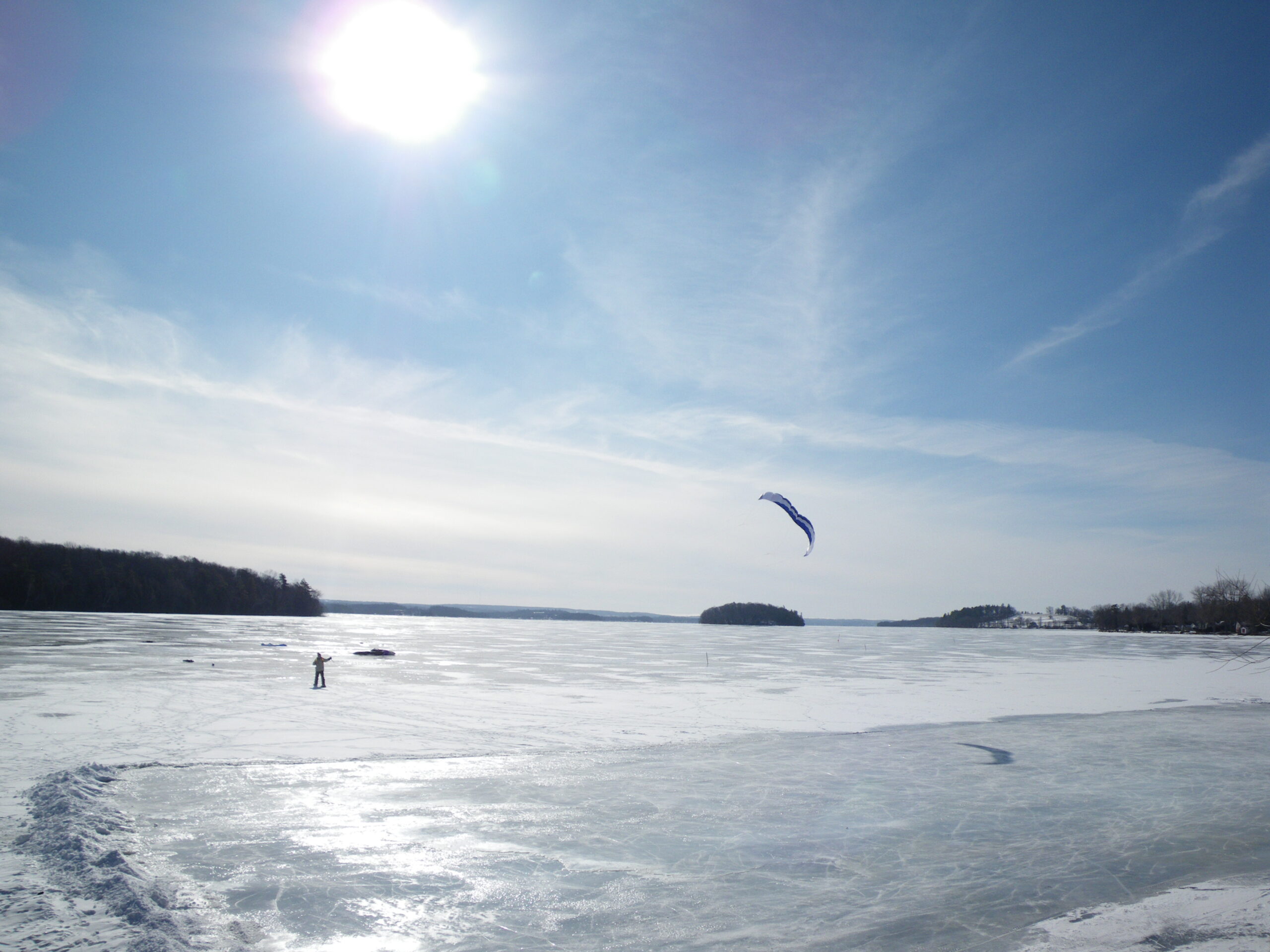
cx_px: 635
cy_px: 476
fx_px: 1027
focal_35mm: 28
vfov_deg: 49.7
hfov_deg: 63.4
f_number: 4.2
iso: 64
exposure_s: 1/1500
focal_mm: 5
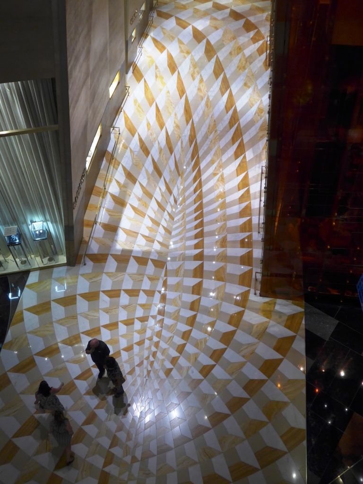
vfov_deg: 61.7
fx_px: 405
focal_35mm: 29
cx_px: 182
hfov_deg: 48.2
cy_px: 242
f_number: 2
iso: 250
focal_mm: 6
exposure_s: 1/60
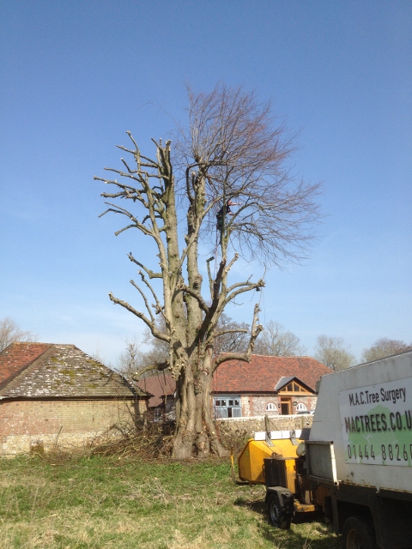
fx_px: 555
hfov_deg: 40.7
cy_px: 274
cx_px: 206
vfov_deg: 52.6
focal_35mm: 35
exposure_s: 1/1453
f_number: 2.4
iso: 64
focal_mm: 4.28
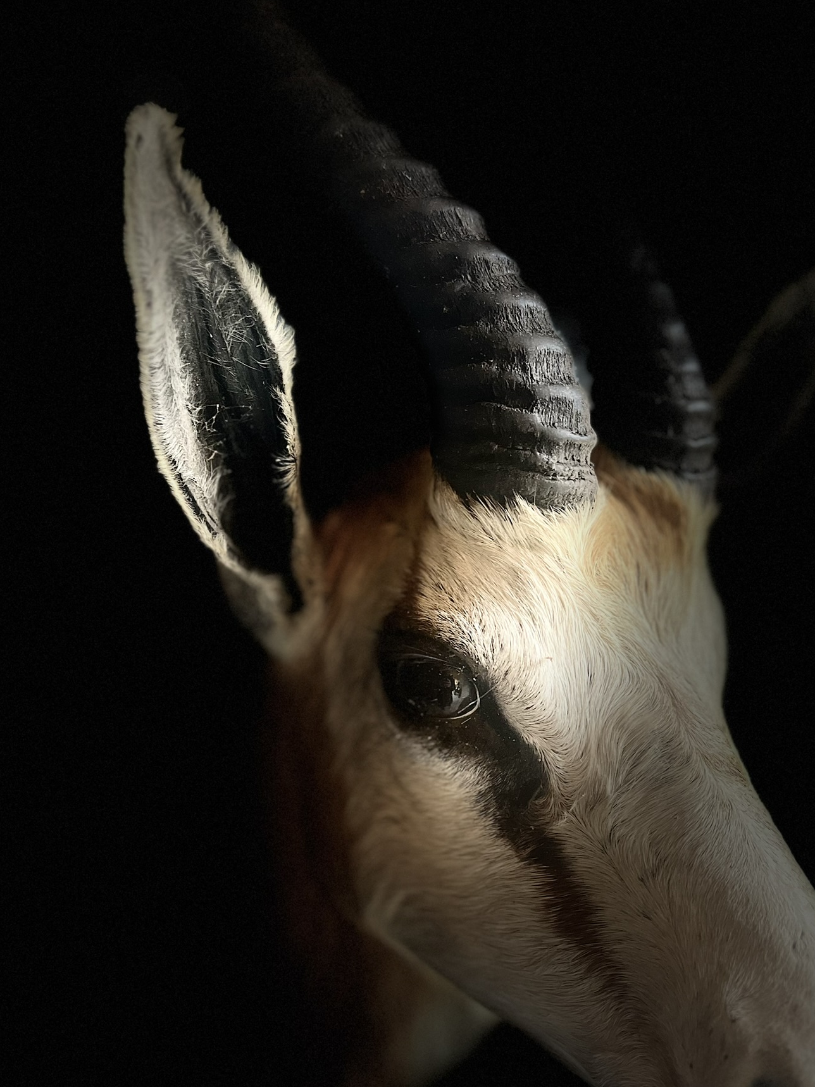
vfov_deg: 58.4
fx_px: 973
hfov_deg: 45.3
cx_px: 348
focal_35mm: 31
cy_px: 556
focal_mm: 5.1
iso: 500
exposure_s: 1/59
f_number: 1.6
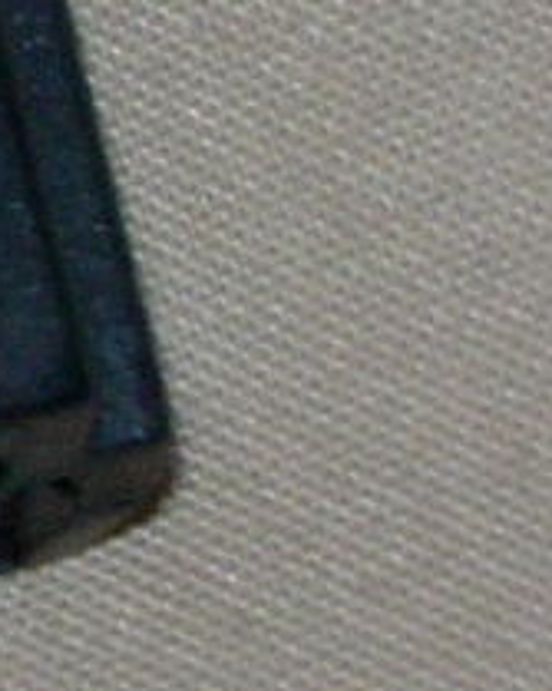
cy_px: -450
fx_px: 17228
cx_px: -1762
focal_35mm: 843
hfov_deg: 1.8
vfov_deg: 2.3
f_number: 8.2
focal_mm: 23.4
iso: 200
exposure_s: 1/64
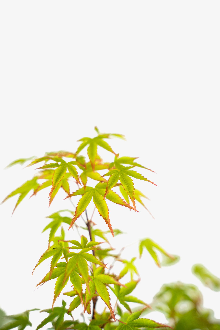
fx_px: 688
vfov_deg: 27.0
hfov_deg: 18.2
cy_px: 165
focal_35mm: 75
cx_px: 110
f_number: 3.5
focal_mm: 75
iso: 800
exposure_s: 1/320
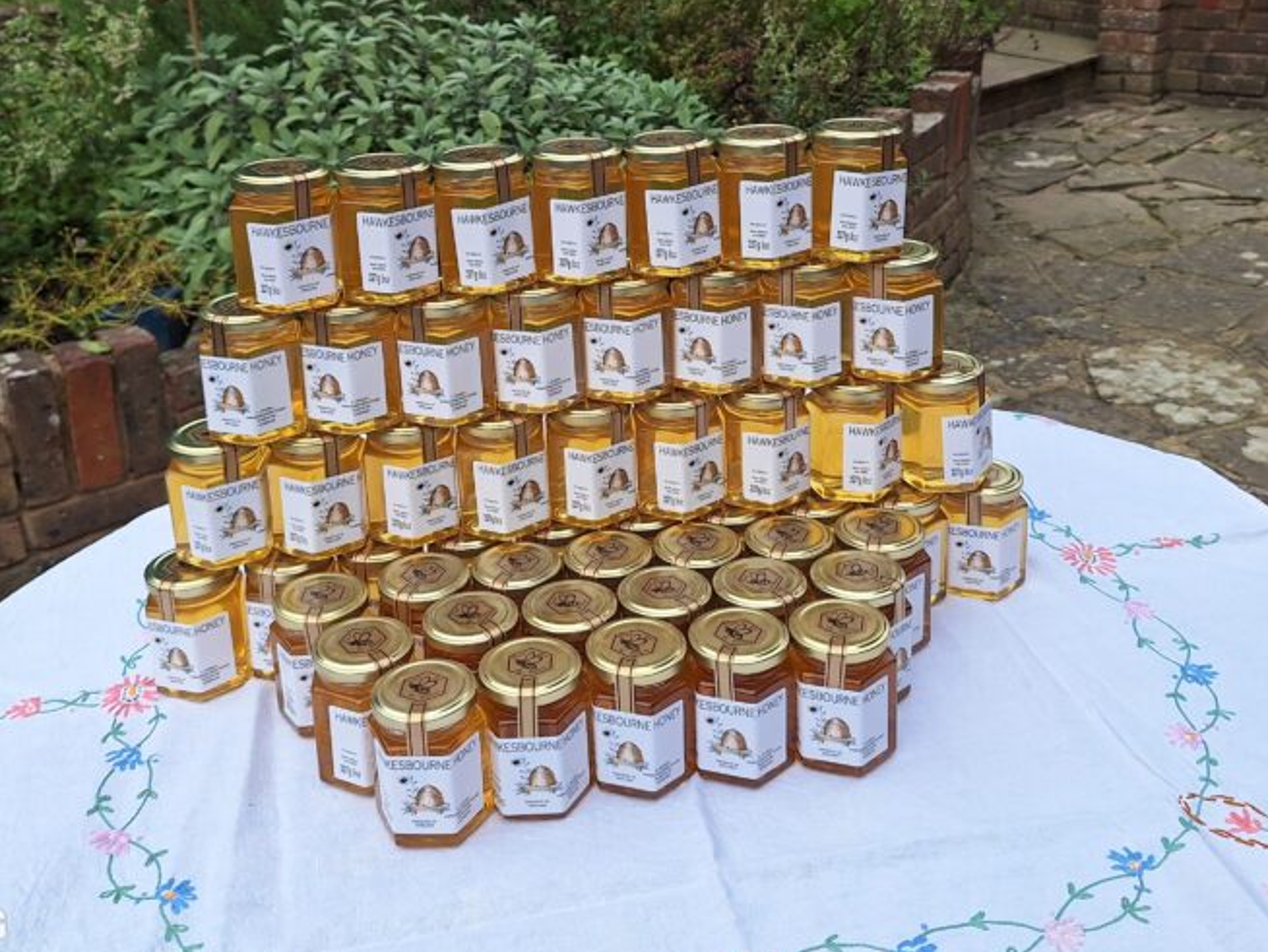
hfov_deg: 51.3
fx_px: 1319
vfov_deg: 39.1
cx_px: 620
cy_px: 299
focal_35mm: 36
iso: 40
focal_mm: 5.54
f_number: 1.8
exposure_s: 1/505
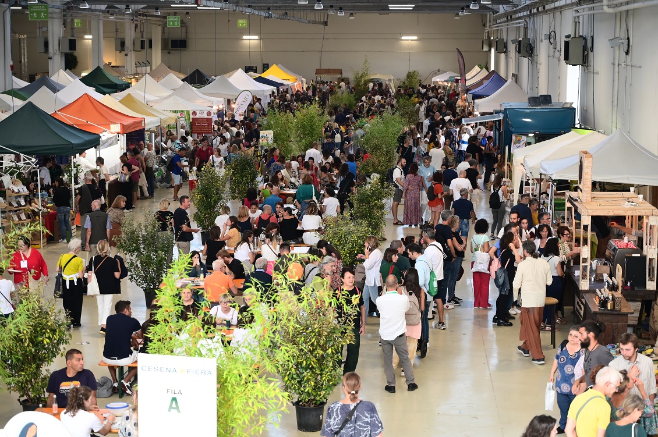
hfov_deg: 28.9
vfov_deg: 19.4
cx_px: 329
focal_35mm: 70
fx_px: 1278
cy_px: 218
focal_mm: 70
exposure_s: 1/250
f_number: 4
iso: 1000
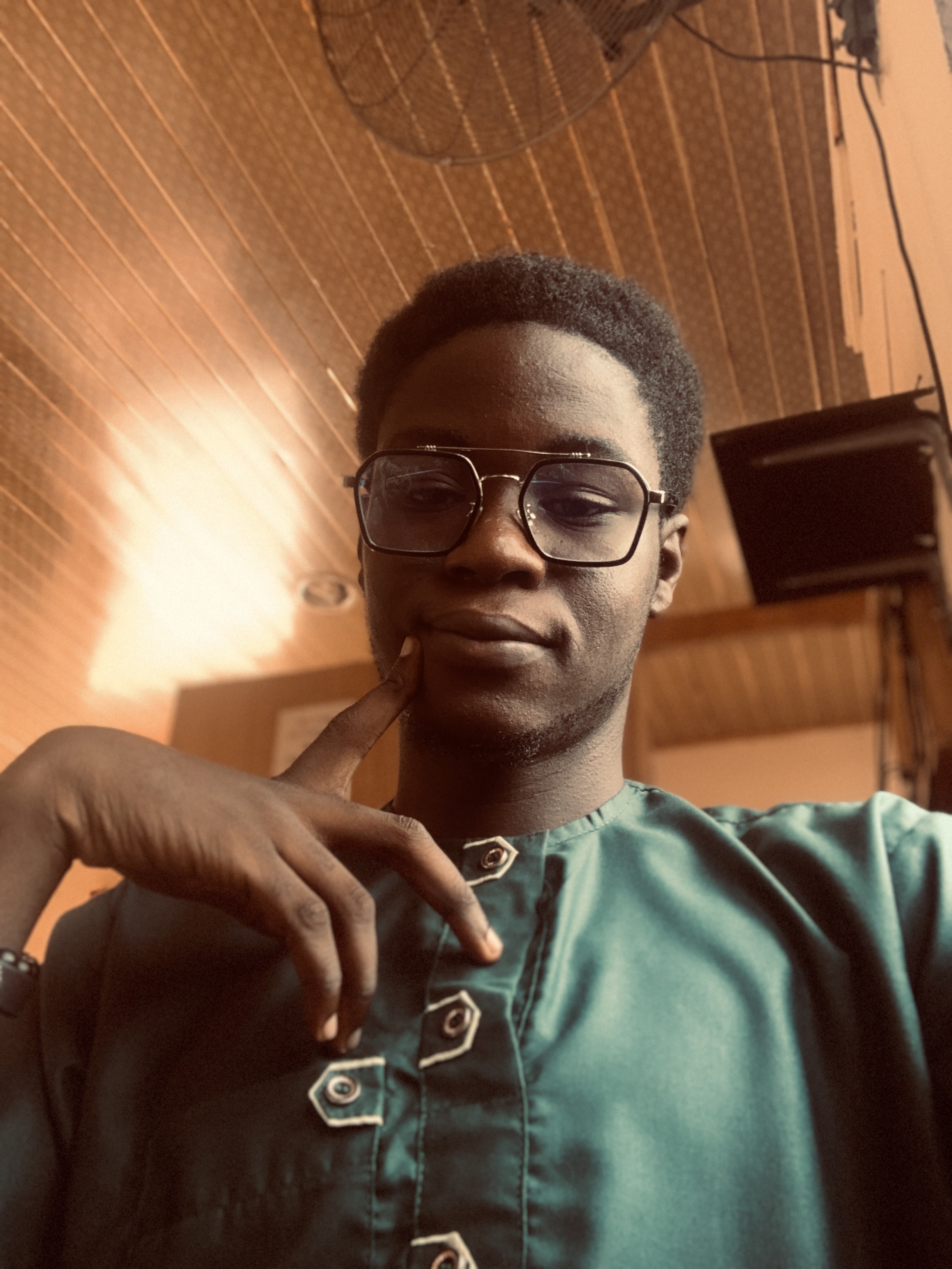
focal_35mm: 32
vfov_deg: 56.8
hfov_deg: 44.2
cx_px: 476
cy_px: 634
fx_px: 1173
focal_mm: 2.87
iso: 320
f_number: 2.2
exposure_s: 1/40
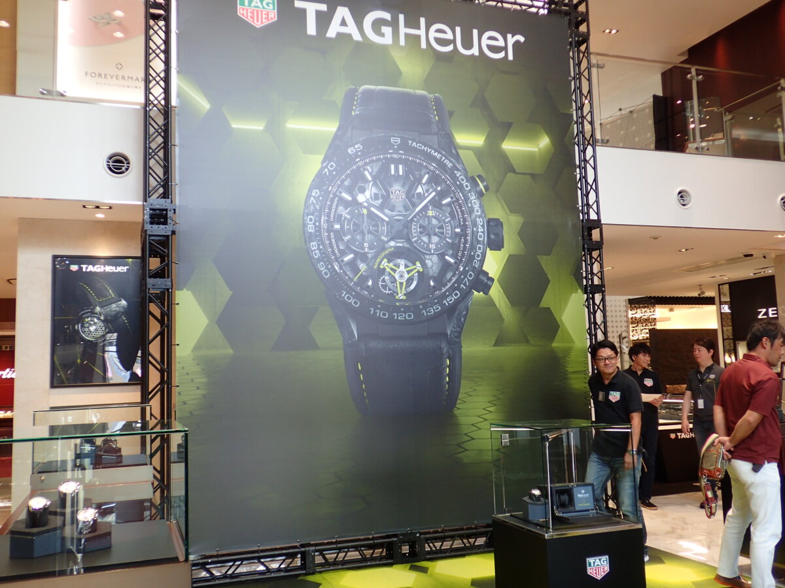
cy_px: 294
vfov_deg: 44.2
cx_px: 392
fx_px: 726
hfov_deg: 56.8
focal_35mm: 32
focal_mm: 5.87
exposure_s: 1/60
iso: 125
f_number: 2.4
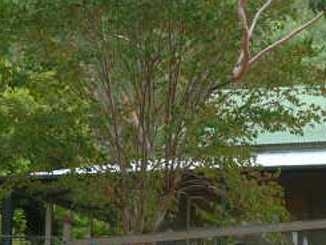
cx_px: 387
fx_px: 2487
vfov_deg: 5.6
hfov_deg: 7.4
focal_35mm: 264
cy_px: 189
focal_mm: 10.1
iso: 100
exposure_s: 1/125
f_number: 4
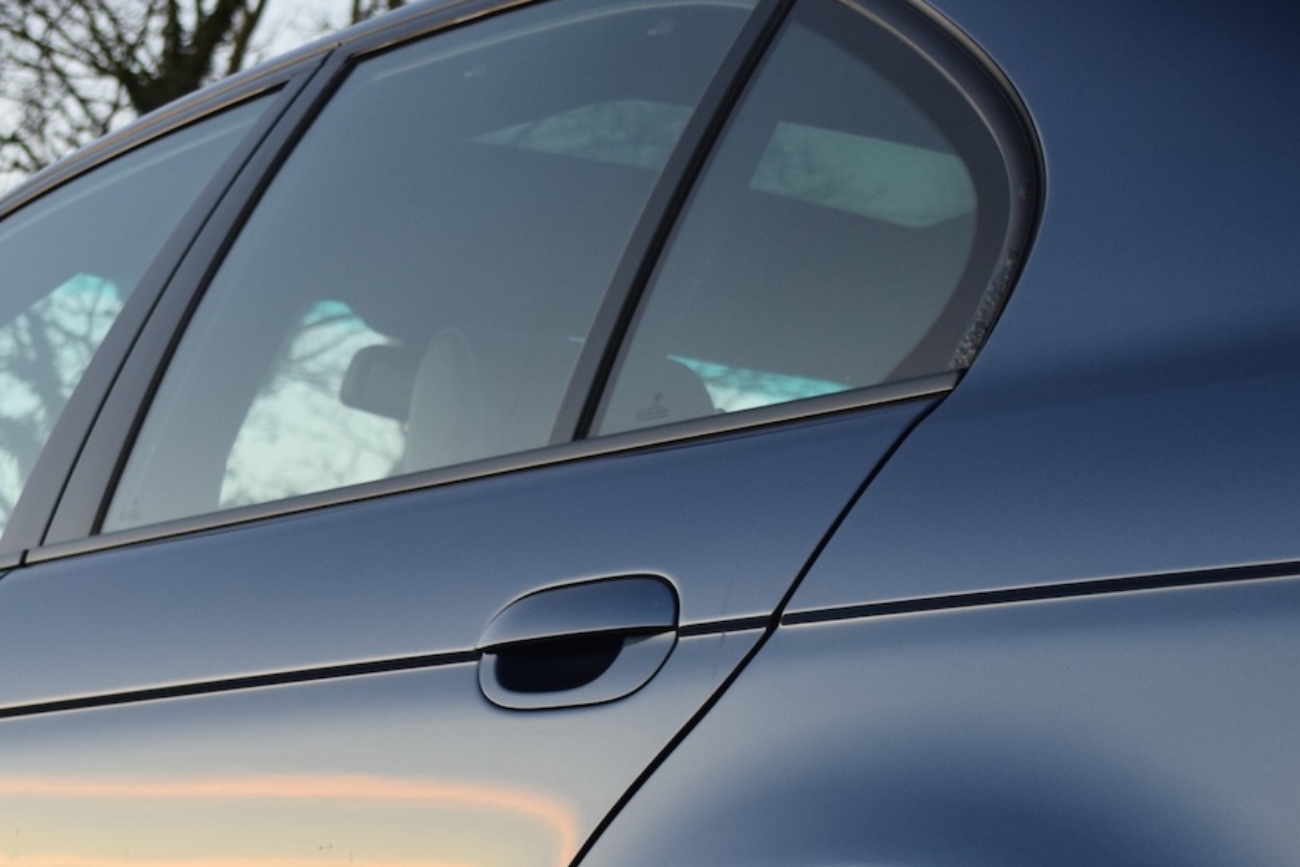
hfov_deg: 19.9
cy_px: 846
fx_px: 3683
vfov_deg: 13.3
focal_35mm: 102
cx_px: 338
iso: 720
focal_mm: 30
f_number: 4.5
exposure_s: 1/60
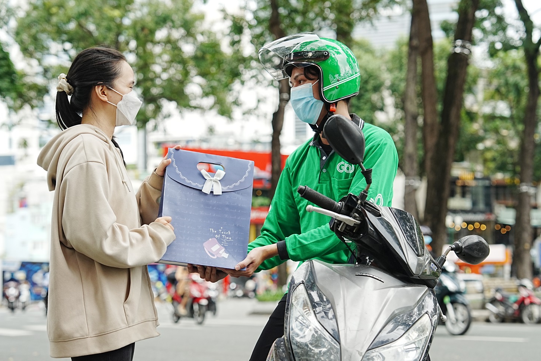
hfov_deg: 28.4
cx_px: 294
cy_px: 223
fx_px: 1067
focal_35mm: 71
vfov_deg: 19.2
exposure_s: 1/500
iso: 400
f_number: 2.8
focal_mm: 56
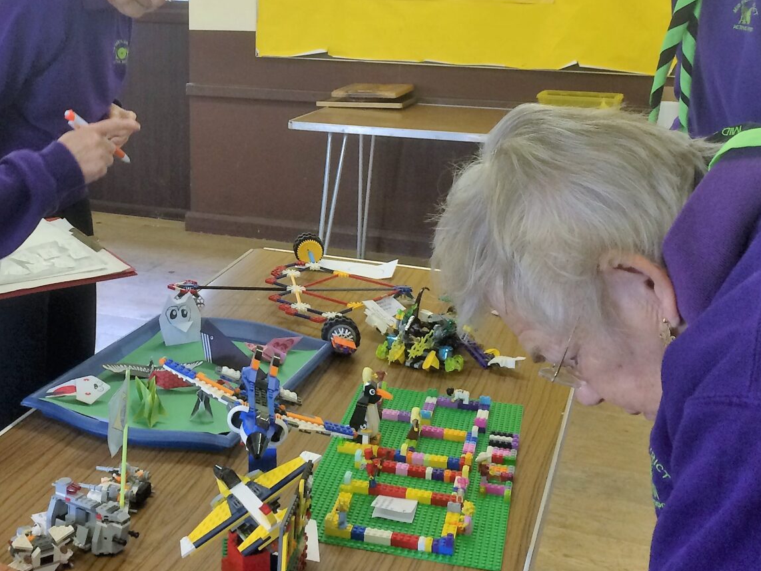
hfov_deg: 36.1
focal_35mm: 52
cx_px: 202
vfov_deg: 27.3
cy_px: 93
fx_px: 1143
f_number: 2.2
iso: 125
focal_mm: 4.15
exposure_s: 1/33
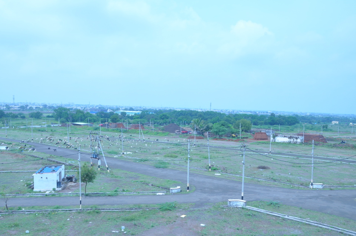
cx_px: 178
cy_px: 118
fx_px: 267
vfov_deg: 47.8
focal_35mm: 27
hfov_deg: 67.4
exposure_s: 1/125
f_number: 13
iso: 250
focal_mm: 18
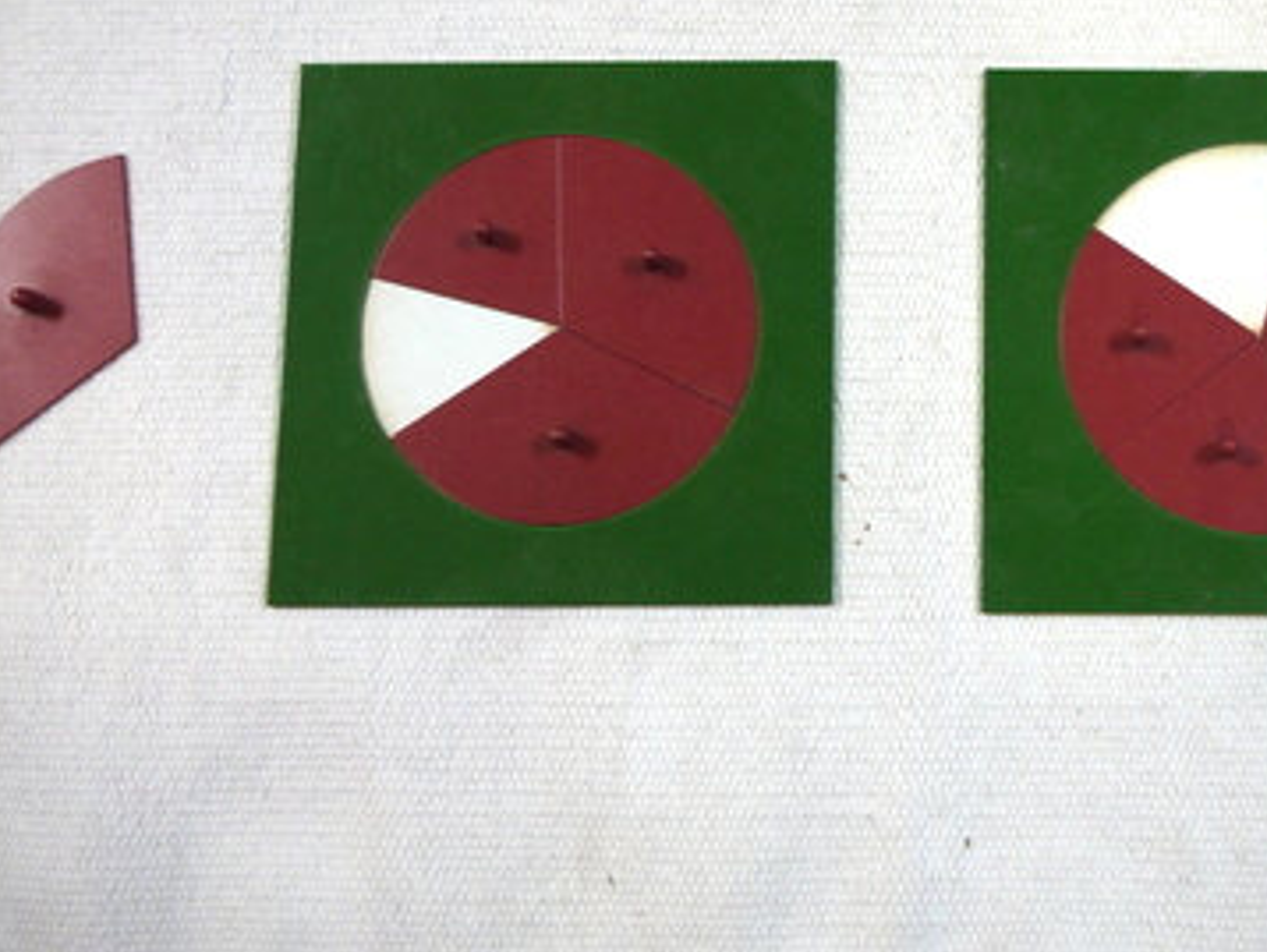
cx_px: 1009
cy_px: 361
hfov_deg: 36.9
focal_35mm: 50
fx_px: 1831
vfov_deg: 29.0
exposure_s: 1/60
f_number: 3.5
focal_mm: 14
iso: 320
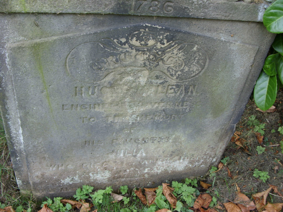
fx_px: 311
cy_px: 106
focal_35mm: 38
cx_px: 142
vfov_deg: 37.7
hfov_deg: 49.0
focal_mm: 6.3
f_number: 2.8
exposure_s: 1/52
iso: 50
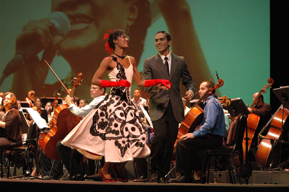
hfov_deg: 19.5
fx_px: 842
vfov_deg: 13.0
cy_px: 96
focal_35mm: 105
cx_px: 144
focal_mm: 70
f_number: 2.8
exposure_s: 1/160
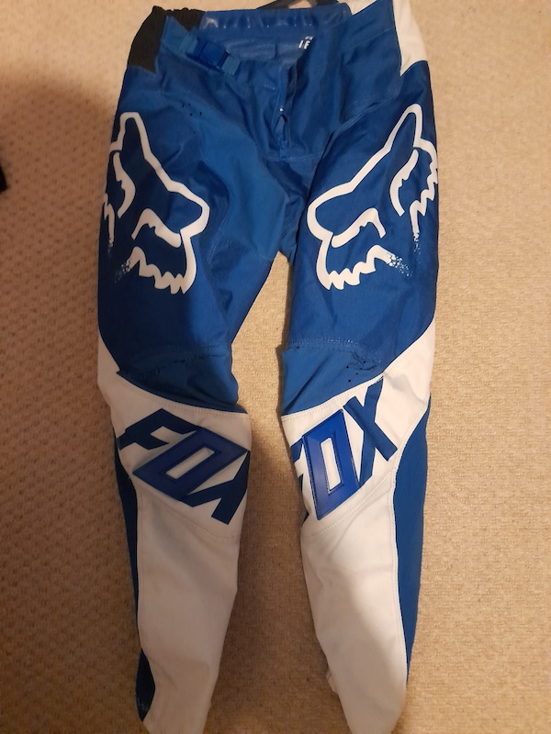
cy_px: 367
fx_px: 531
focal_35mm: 25
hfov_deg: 54.9
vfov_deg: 69.4
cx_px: 276
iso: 1000
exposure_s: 1/20
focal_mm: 4.6
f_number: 2
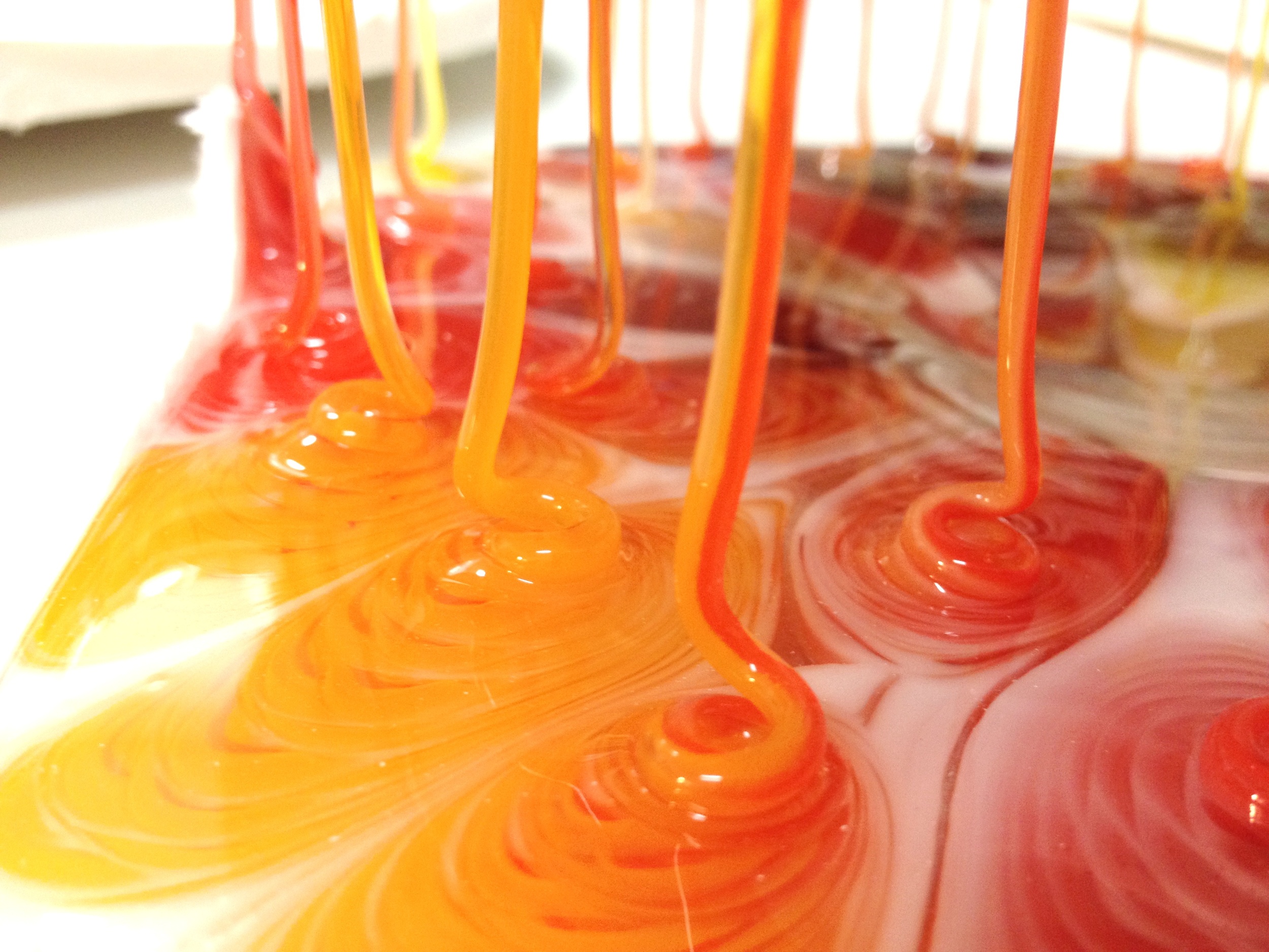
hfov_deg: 52.6
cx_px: 634
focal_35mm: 35
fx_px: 1283
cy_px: 476
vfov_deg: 40.7
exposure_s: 1/20
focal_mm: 4.28
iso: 160
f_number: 2.4
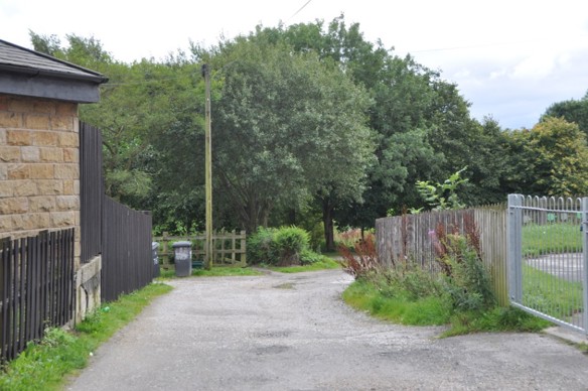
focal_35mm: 60
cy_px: 196
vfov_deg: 22.6
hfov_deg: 33.4
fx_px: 979
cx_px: 294
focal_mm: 40
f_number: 7.1
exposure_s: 1/200
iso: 200
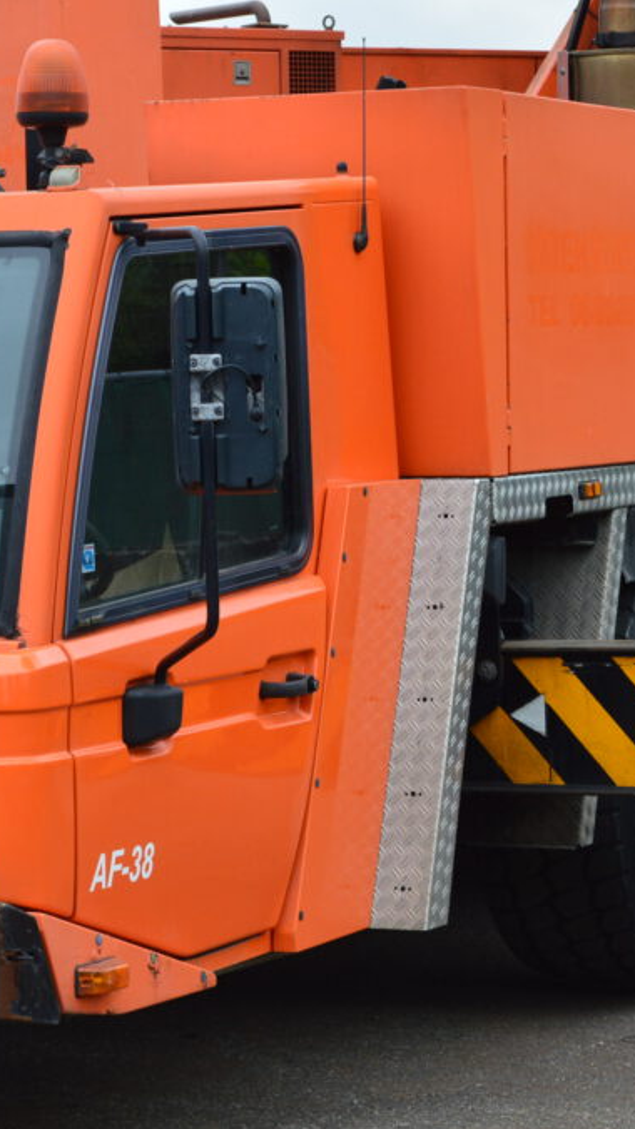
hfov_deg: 9.3
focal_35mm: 131
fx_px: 3917
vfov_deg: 16.4
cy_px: 567
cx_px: 299
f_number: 9
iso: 400
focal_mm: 55
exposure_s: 1/160
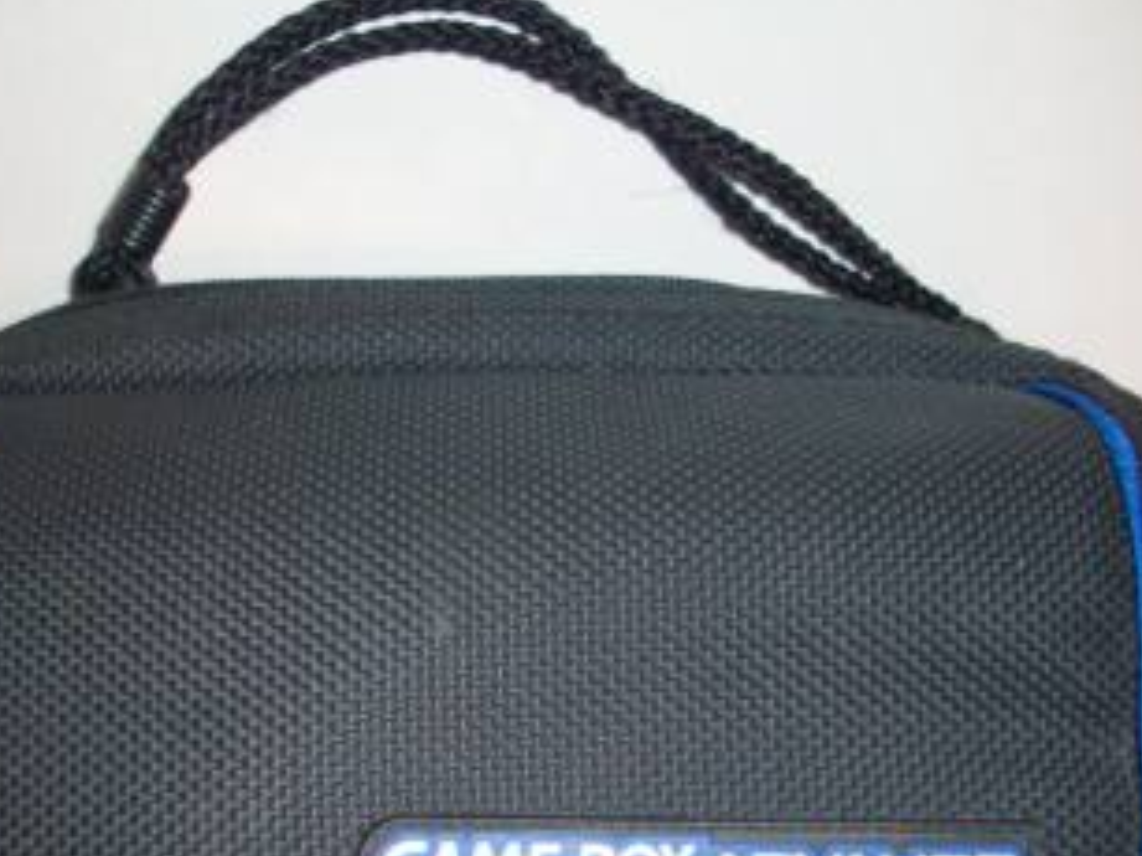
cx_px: 480
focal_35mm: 54
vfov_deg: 26.8
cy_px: 603
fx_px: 1781
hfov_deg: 35.5
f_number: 2.8
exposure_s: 1/45
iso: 160
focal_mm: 6.2
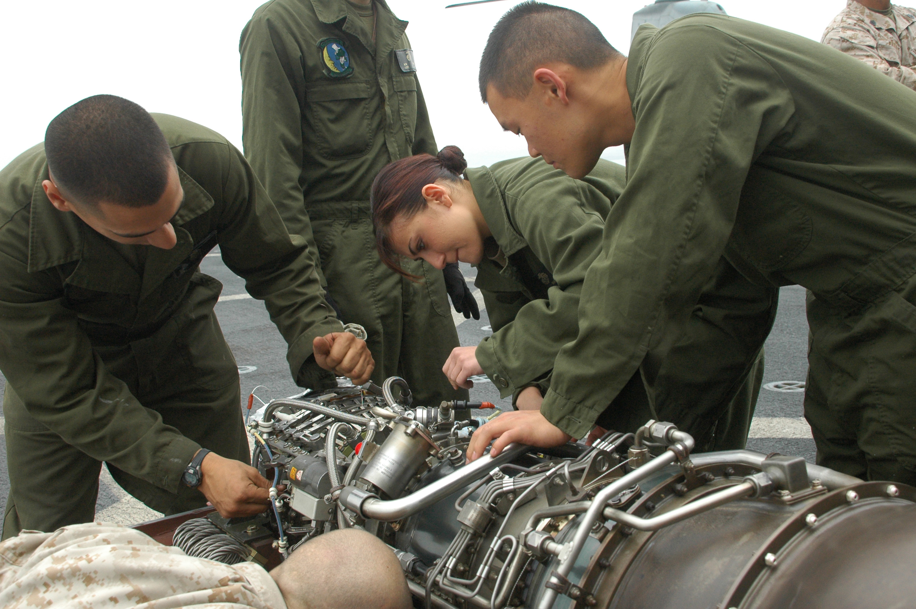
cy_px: 304
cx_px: 458
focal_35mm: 42
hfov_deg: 46.4
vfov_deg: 31.8
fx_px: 1068
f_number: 7.1
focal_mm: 28
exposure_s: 1/200
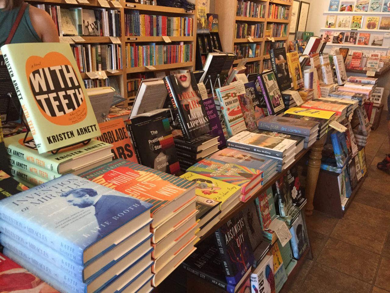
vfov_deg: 48.2
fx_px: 327
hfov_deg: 61.7
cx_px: 195
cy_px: 146
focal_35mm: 29
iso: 200
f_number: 2.2
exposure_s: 1/30
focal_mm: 4.15
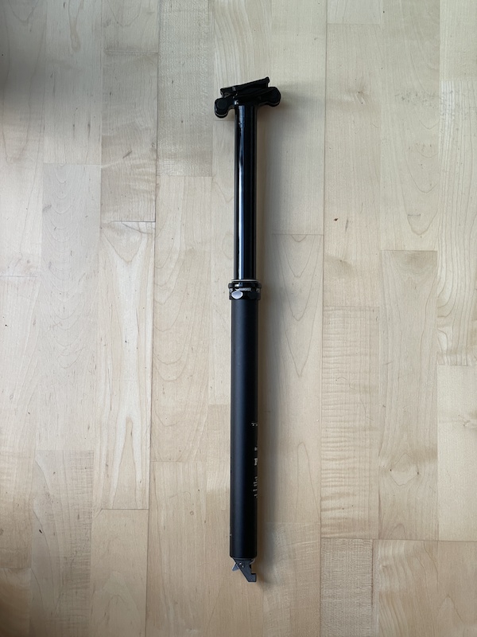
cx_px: 238
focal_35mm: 52
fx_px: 955
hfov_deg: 28.0
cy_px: 318
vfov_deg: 36.8
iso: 100
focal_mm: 6
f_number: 2
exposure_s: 1/60
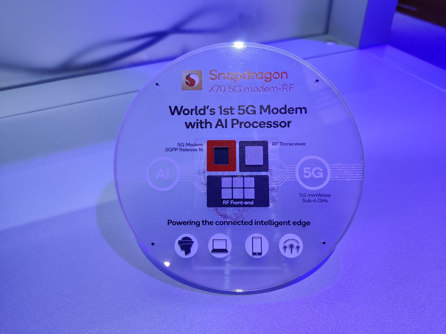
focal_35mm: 27
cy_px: 167
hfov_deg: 65.3
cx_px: 223
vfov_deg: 51.4
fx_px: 348
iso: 160
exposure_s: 1/50
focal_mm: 4.75
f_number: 1.75
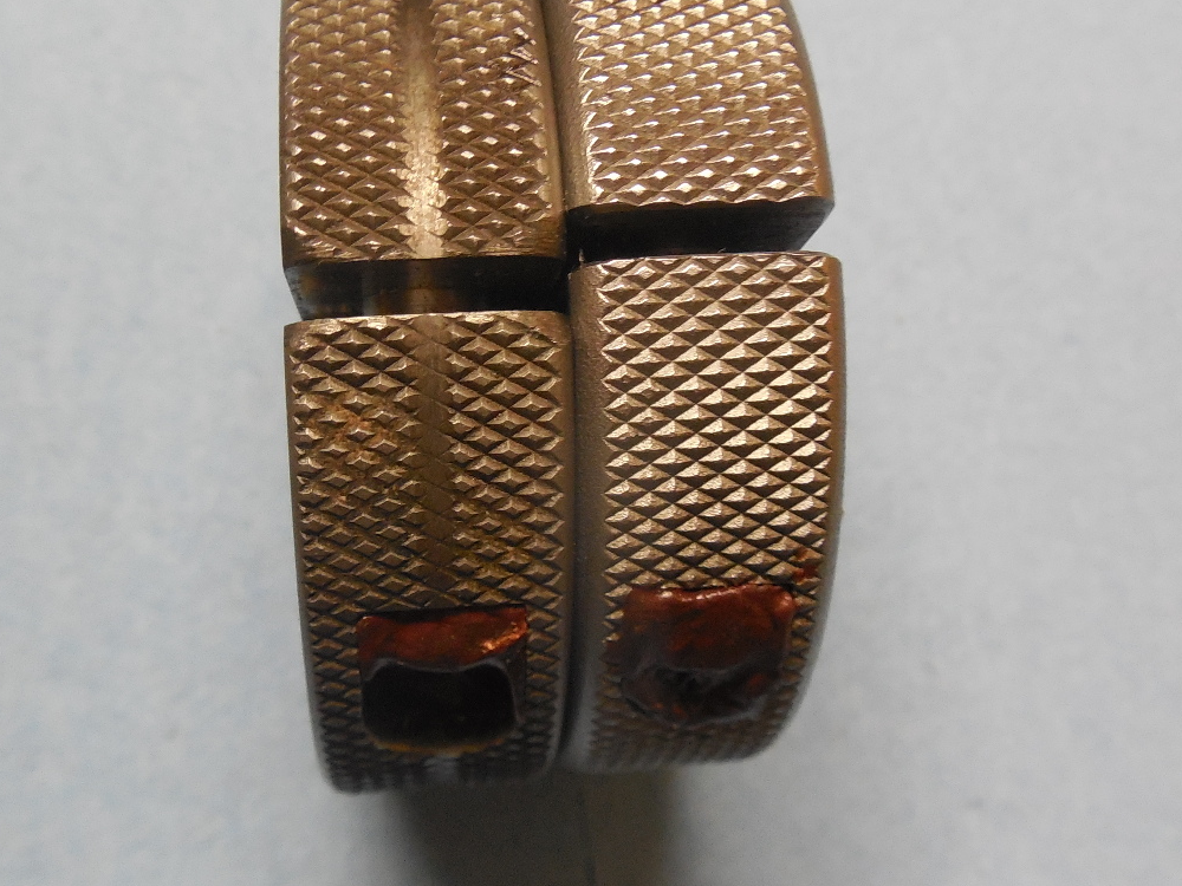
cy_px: 398
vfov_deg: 35.9
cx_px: 554
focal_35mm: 40
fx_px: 1366
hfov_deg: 46.8
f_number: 3.3
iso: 400
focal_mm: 4.5
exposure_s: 1/25
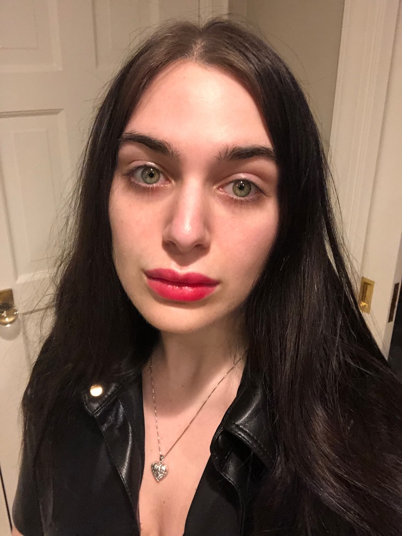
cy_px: 268
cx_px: 201
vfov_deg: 56.8
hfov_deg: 44.2
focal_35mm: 32
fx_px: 495
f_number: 2.2
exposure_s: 1/40
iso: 320
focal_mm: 2.87
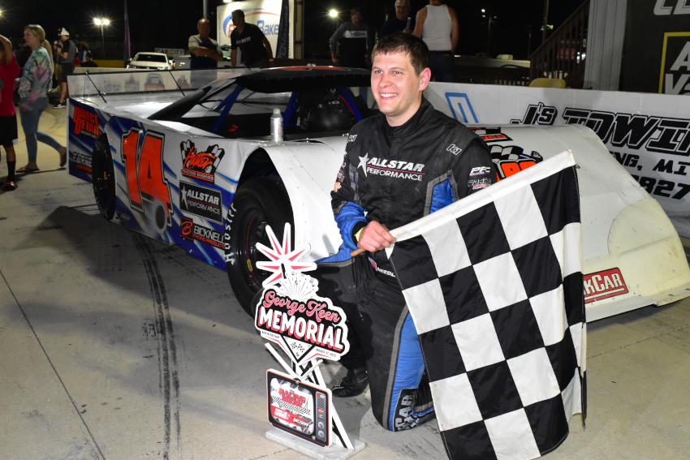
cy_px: 230
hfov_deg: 49.5
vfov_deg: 34.2
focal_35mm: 39
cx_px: 345
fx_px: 748
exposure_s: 1/60
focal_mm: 26
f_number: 10
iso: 3200
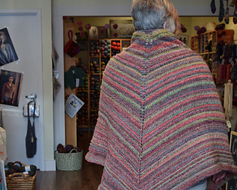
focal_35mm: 69
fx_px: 482
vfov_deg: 22.3
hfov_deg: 27.6
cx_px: 97
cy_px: 107
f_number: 4.2
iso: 800
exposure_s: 1/80
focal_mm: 31
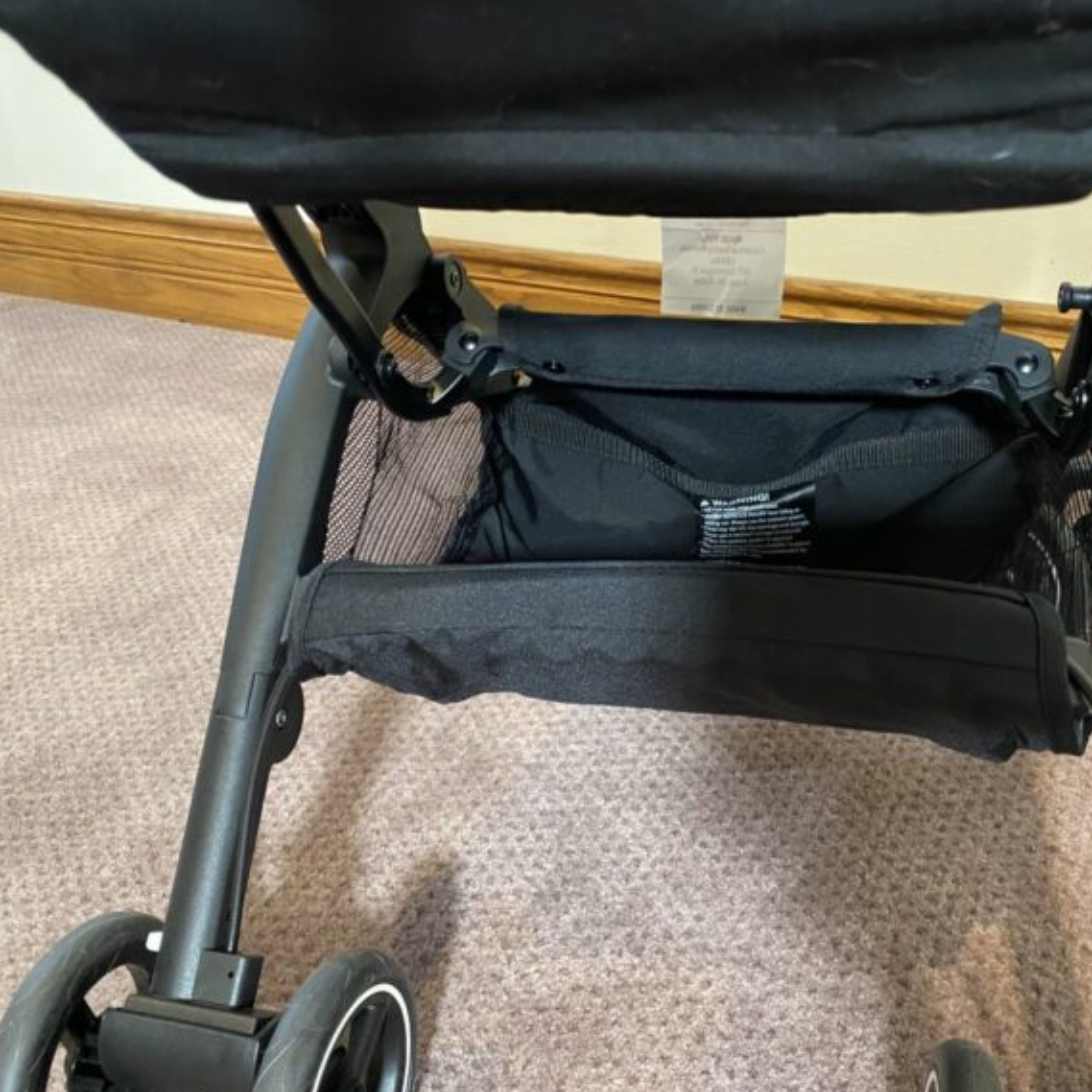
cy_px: 549
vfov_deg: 52.5
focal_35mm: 31
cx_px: 654
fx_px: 1106
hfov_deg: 52.2
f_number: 1.8
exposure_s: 1/30
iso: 640
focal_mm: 4.25
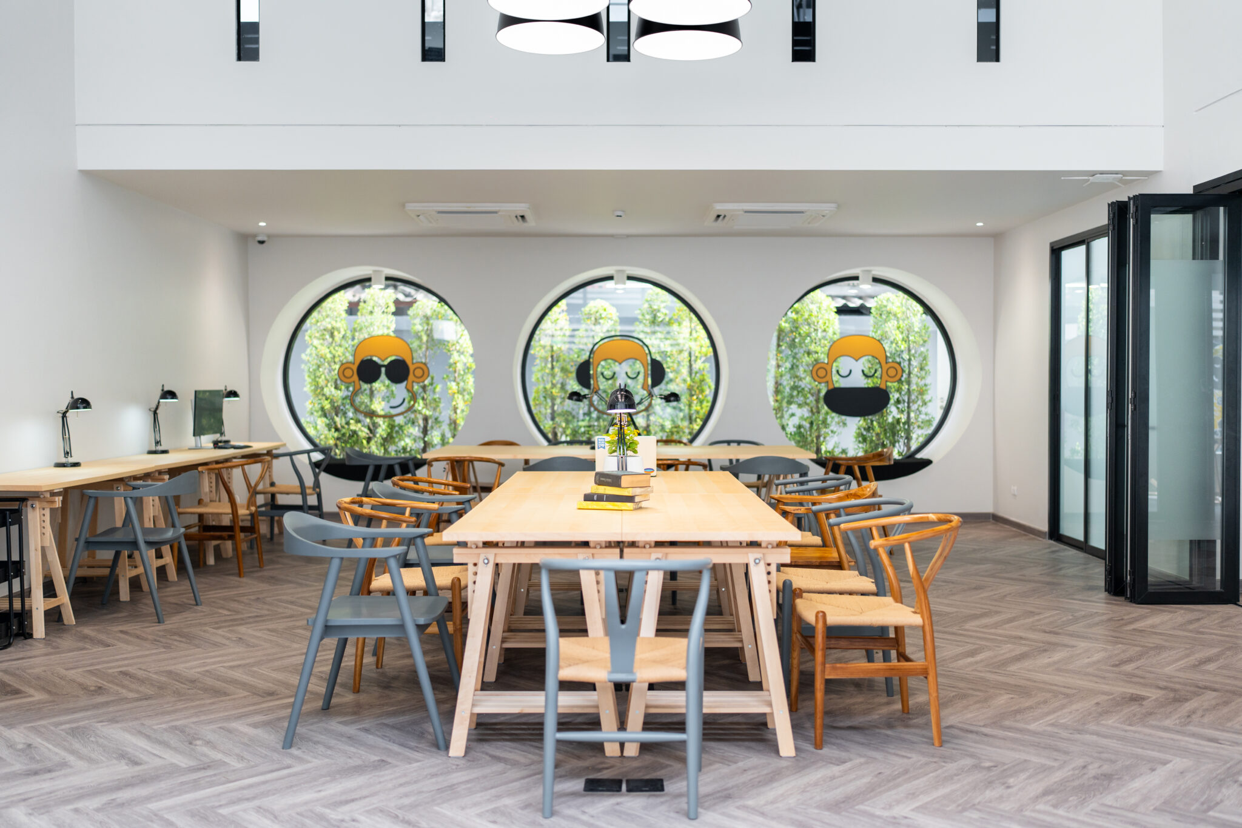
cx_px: 621
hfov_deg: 54.4
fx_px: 1207
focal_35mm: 35
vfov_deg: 37.8
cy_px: 414
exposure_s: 1/125
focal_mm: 35
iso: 320
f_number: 1.4
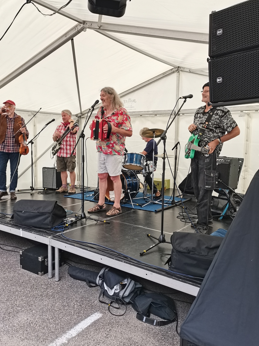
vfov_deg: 61.7
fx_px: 289
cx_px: 117
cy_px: 170
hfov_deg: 48.2
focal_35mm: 29
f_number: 1.8
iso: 50
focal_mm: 5.58
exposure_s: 1/99.9
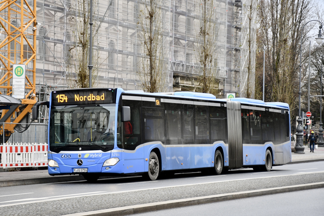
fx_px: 891
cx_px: 162
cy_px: 108
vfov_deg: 13.8
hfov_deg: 20.6
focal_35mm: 99
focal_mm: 66
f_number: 5
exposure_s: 1/500
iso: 1100
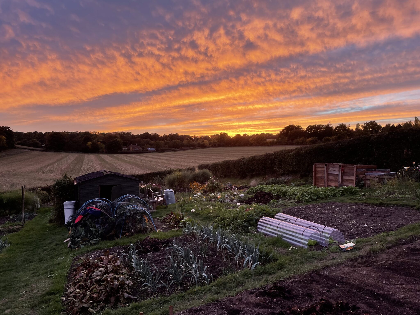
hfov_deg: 67.3
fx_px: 315
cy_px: 158
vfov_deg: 53.1
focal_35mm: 26
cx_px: 210
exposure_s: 1/121
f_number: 1.6
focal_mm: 4.2
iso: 50
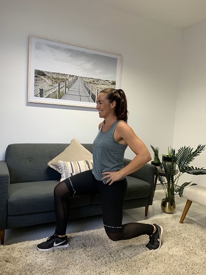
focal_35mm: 26
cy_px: 138
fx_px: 206
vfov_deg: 67.3
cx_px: 103
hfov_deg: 53.1
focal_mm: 4.25
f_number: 1.8
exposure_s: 1/60
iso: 125
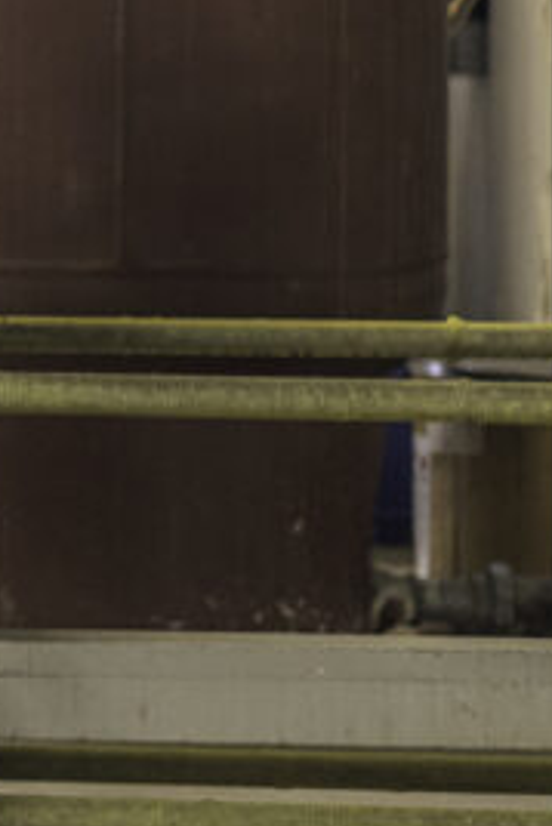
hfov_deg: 7.1
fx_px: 4203
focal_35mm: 183
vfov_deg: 11.1
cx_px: -706
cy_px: -39
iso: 1600
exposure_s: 1/125
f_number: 2.8
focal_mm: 50
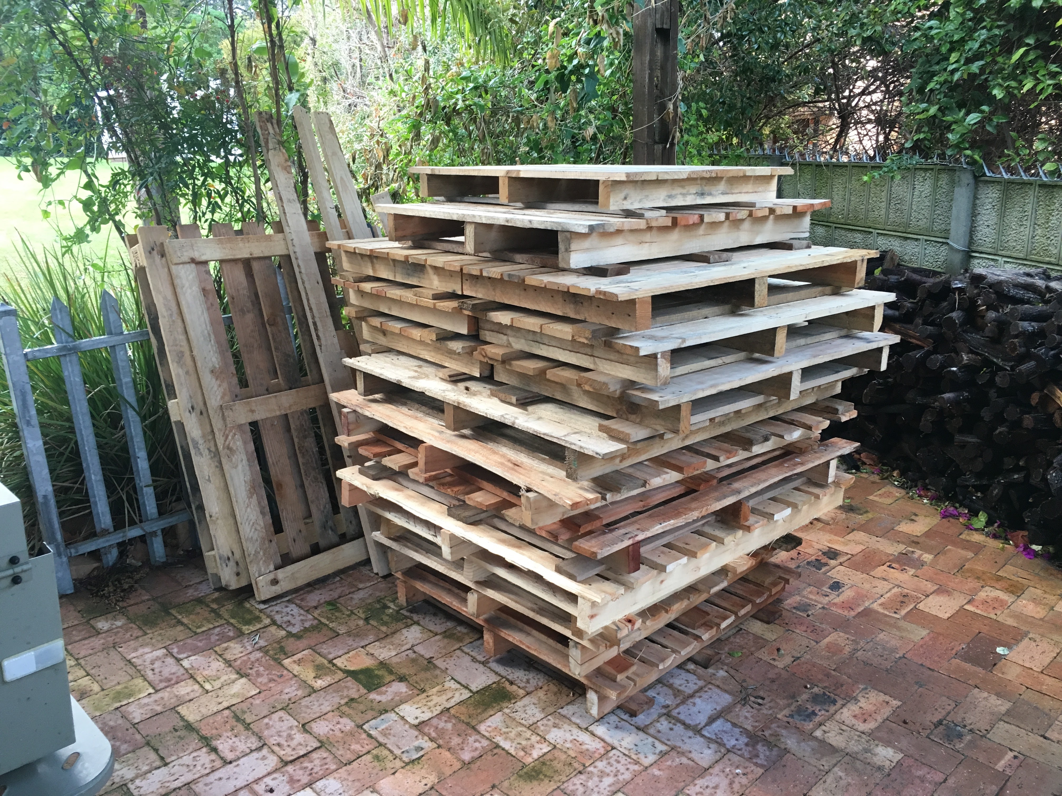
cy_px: 398
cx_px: 531
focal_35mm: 29
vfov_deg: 48.2
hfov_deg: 61.7
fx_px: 890
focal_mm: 4.15
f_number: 2.2
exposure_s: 1/33
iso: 50
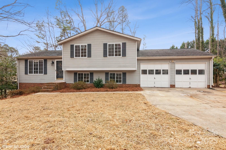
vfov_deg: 63.1
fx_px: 122
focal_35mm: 20
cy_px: 75
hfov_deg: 85.5
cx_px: 113
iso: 200
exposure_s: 1/100
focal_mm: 13
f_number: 8
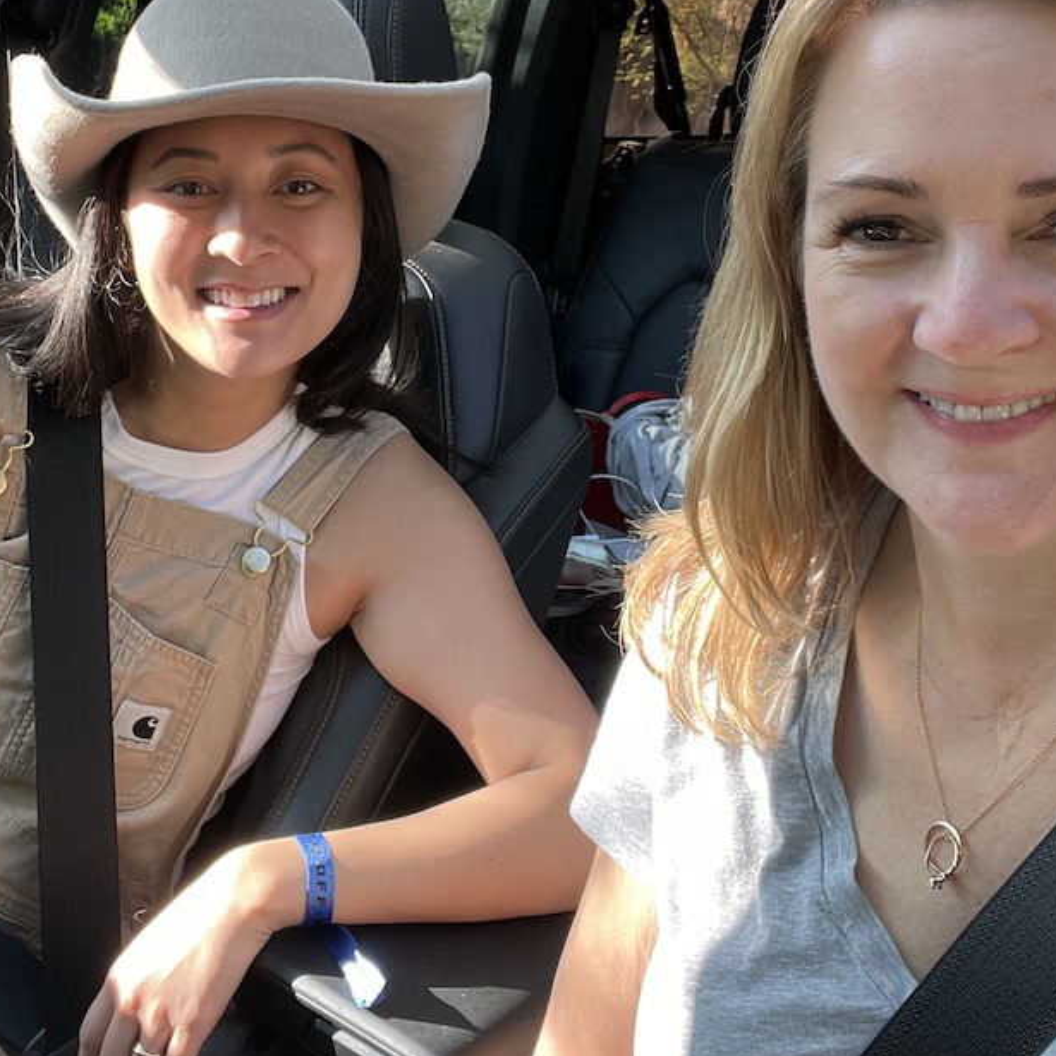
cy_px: 305
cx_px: 476
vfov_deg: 36.2
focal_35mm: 46
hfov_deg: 36.8
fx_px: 1588
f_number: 2.2
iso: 80
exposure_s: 1/121
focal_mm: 2.71
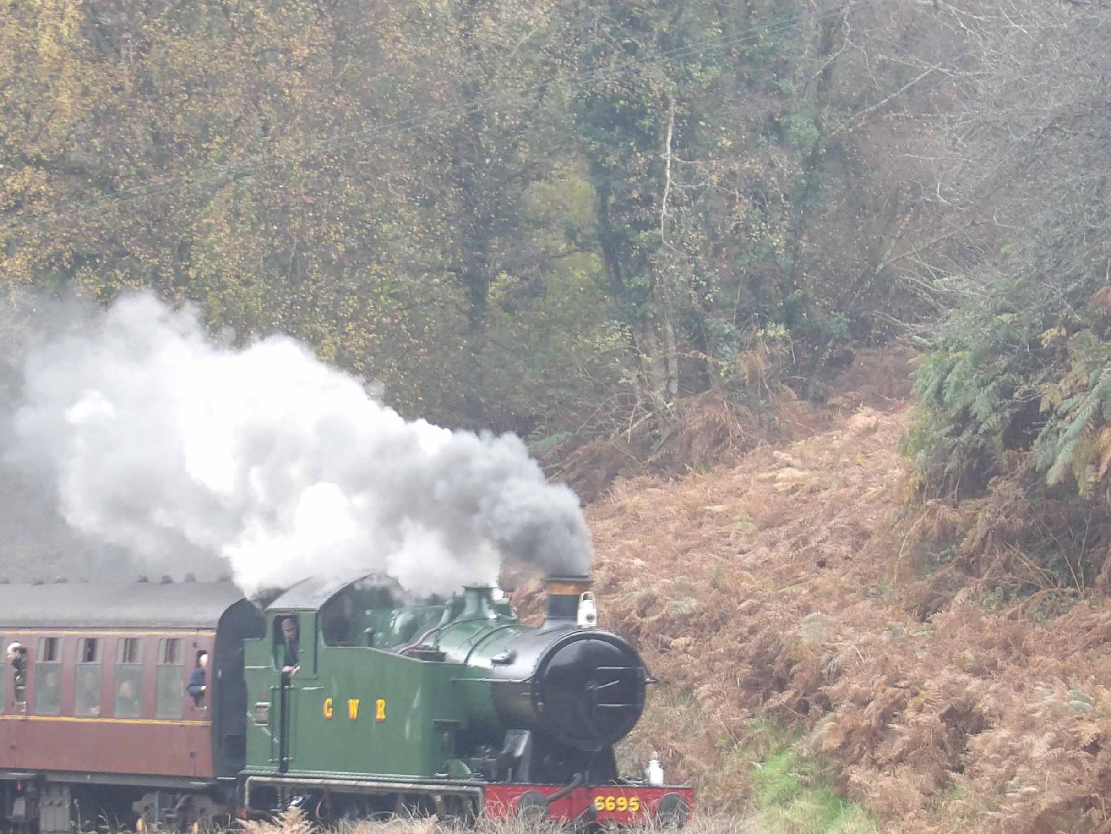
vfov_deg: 4.6
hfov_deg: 6.2
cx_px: 449
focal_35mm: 321
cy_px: 680
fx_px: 10304
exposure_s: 1/67
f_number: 4.4
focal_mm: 30.2
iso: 200
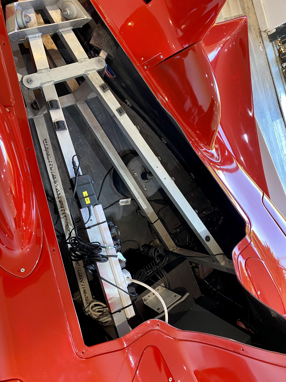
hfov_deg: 53.1
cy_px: 191
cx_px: 143
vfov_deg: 67.3
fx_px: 286
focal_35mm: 26
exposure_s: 1/50
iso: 160
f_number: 1.8
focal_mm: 4.25
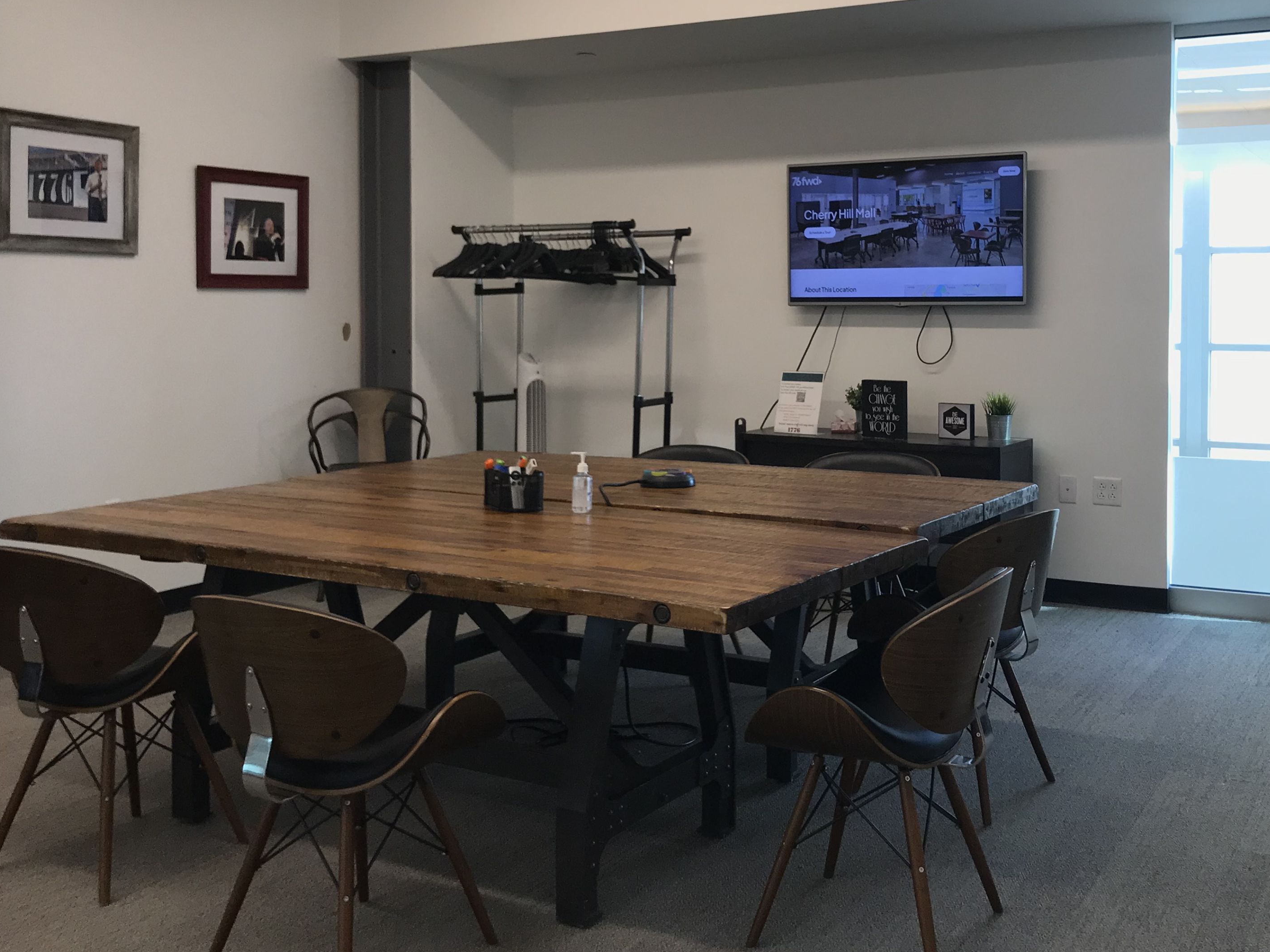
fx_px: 1394
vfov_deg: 37.6
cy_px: 377
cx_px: 764
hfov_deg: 48.7
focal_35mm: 38
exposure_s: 1/120
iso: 32
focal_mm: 3.99
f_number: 1.8
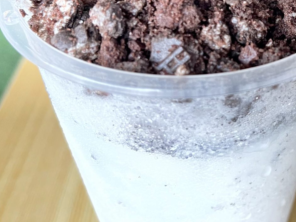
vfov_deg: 26.1
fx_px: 470
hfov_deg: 32.9
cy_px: 46
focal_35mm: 55
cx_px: 274
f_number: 1.6
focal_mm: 5.1
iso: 200
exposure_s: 1/60
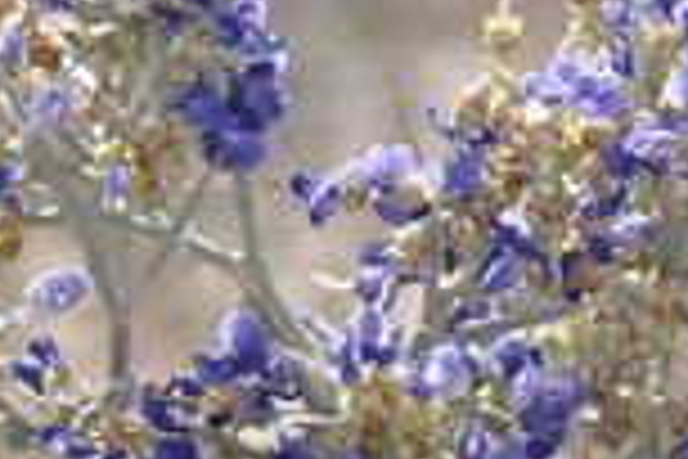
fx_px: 7185
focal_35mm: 376
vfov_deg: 3.7
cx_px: 742
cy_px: 286
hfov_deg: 5.5
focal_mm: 80
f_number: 8
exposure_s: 1/400
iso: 200
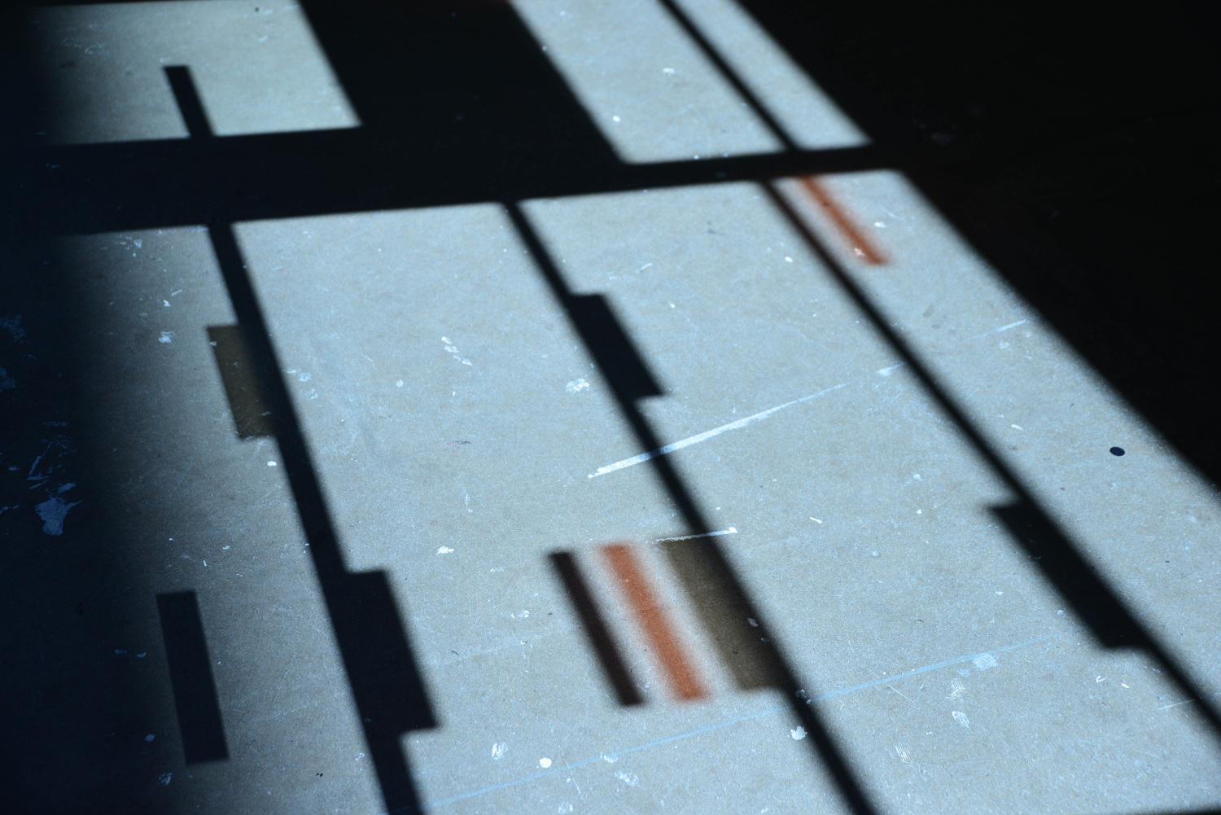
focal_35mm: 52
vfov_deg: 26.0
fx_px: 1764
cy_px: 408
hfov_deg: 38.2
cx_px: 610
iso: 800
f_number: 4
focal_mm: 52
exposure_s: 1/3200
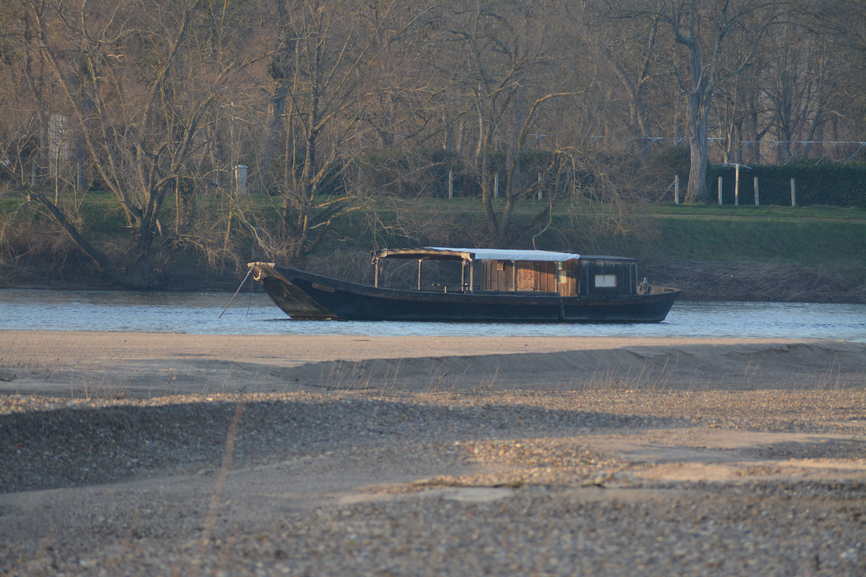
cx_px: 433
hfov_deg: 4.6
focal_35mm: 450
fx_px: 10824
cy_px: 288
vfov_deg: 3.1
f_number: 8
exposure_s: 1/500
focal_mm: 300
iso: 1400
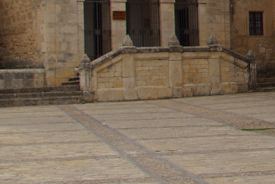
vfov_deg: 10.0
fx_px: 1017
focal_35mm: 133
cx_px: 399
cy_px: -99
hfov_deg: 14.5
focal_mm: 18
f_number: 6.3
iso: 100
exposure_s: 1/100
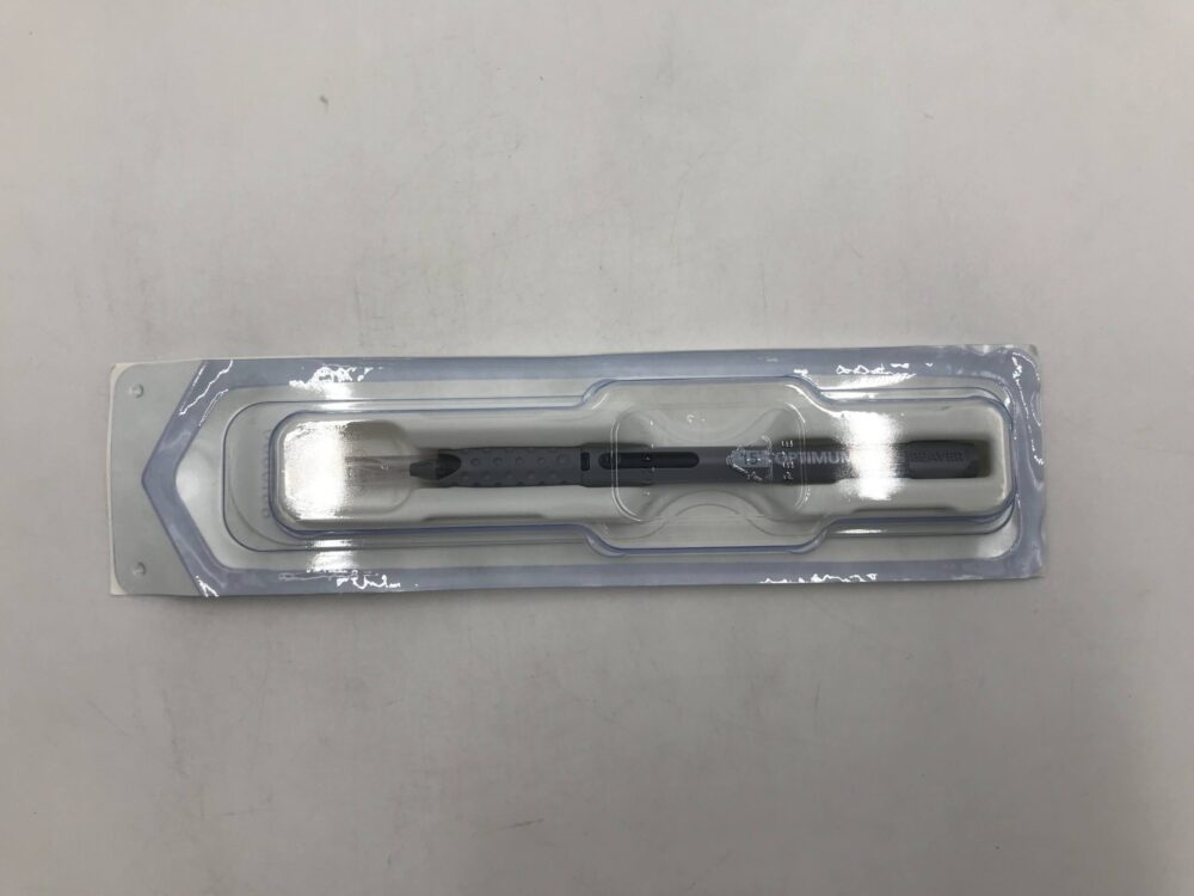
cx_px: 597
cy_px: 448
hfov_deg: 63.4
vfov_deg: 49.7
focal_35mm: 28
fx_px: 966
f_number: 1.8
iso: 20
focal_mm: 3.99
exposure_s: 1/144
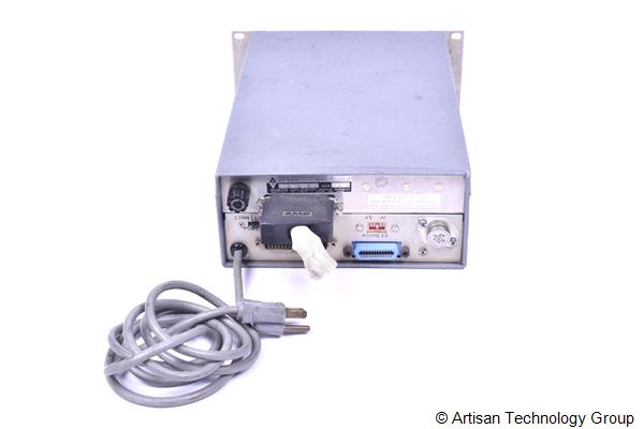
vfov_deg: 28.9
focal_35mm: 46
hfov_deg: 42.3
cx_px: 322
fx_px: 832
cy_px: 214
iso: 200
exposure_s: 1/200
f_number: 10
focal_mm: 31
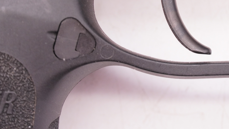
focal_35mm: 302
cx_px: 178
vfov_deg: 4.0
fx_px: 1834
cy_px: 3
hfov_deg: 7.1
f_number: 5.6
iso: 1000
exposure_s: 1/125
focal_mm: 95
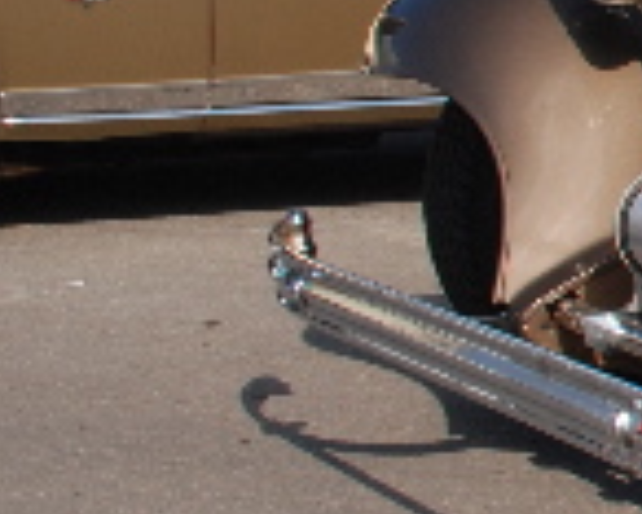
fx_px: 2567
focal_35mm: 135
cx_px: 1464
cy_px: 70
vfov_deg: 11.4
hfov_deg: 11.9
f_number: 14
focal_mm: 20
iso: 200
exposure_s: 1/200
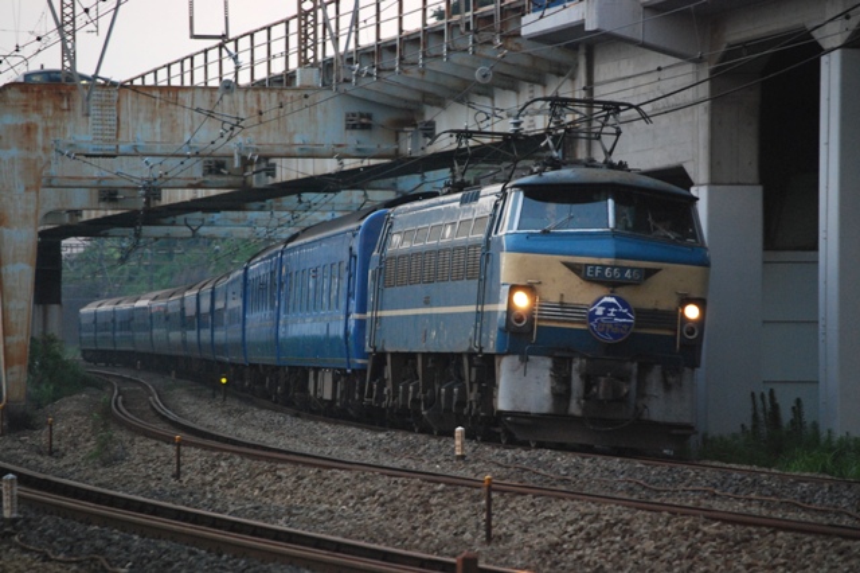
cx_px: 430
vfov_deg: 6.8
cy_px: 286
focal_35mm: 202
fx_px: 4835
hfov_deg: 10.2
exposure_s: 1/60
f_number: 5
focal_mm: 135
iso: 800
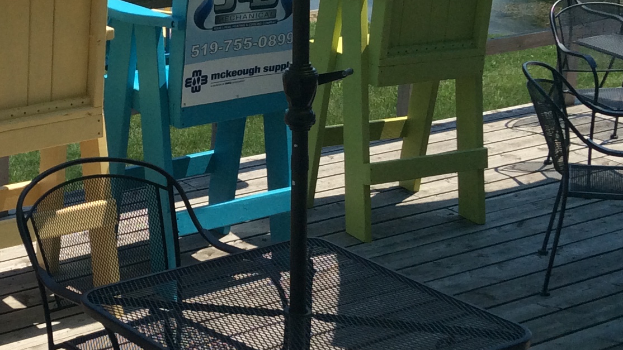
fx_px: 1338
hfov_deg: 25.9
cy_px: 102
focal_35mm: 81
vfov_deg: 14.9
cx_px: 161
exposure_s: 1/1789
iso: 32
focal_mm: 3.3
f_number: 2.4
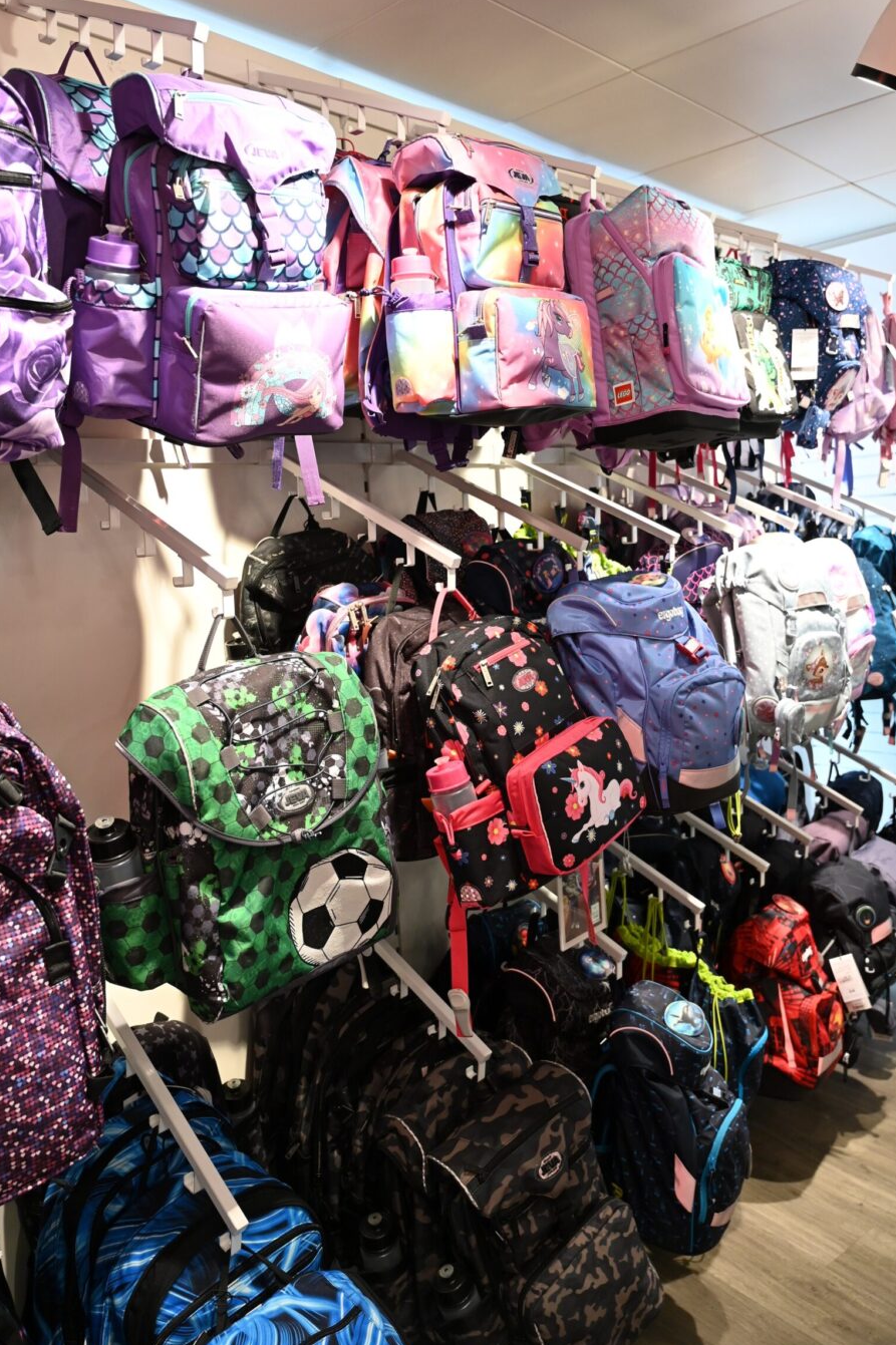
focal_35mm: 29
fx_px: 1067
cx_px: 433
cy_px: 603
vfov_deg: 64.3
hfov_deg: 45.5
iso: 800
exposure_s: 1/125
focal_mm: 25.5
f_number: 4
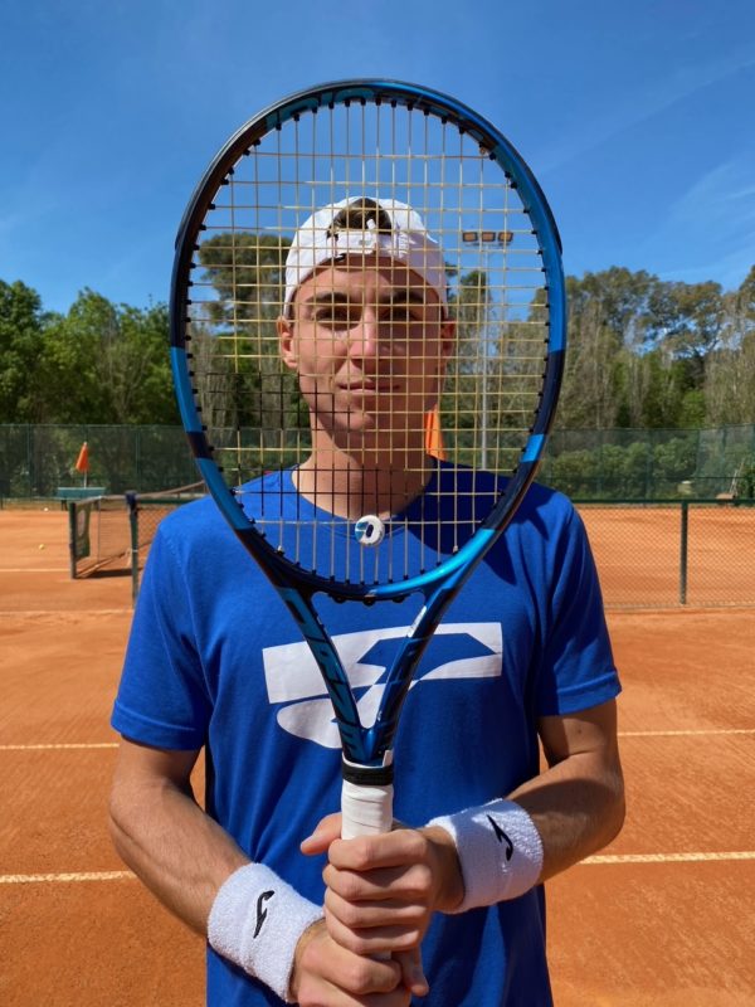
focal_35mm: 26
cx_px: 378
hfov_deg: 53.1
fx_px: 756
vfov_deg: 67.3
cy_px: 504
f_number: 1.8
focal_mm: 4.25
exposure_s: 1/2571
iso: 32
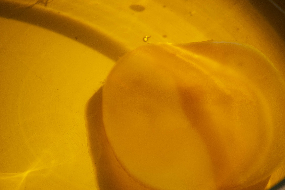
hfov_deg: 10.2
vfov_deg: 6.8
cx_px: 142
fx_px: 1603
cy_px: 95
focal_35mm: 202
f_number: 5.6
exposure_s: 1/500
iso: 360
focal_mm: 135
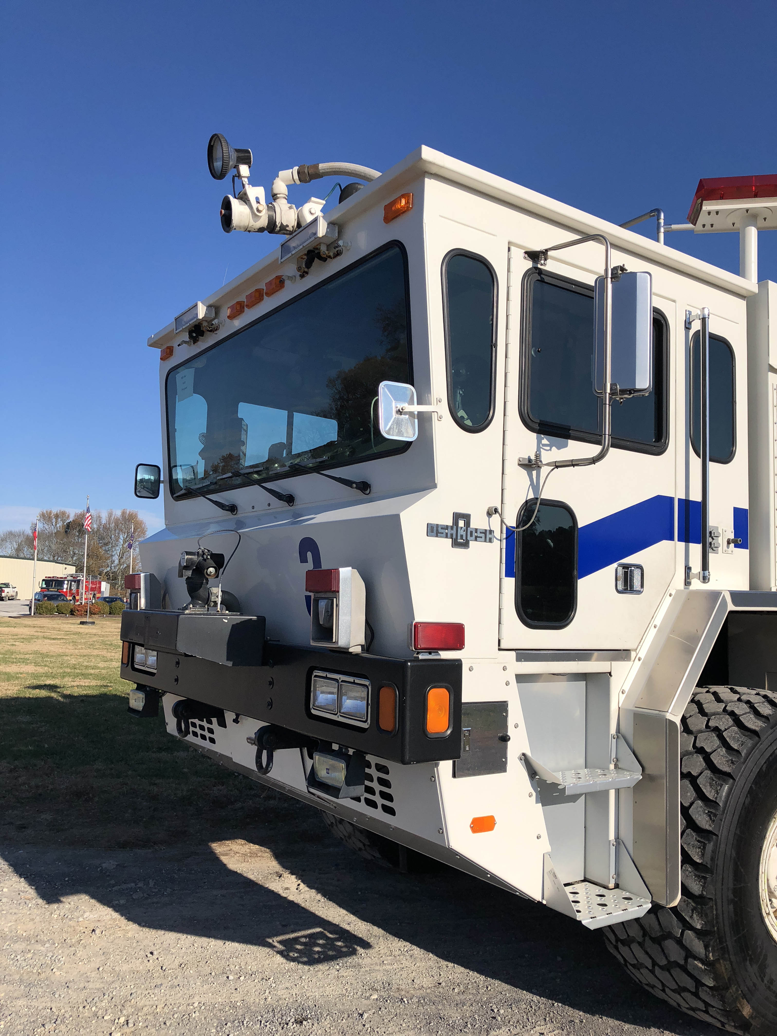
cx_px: 388
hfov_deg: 49.7
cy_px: 518
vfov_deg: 63.4
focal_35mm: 28
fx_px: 838
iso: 25
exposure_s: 1/3690
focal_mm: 4
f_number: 1.8
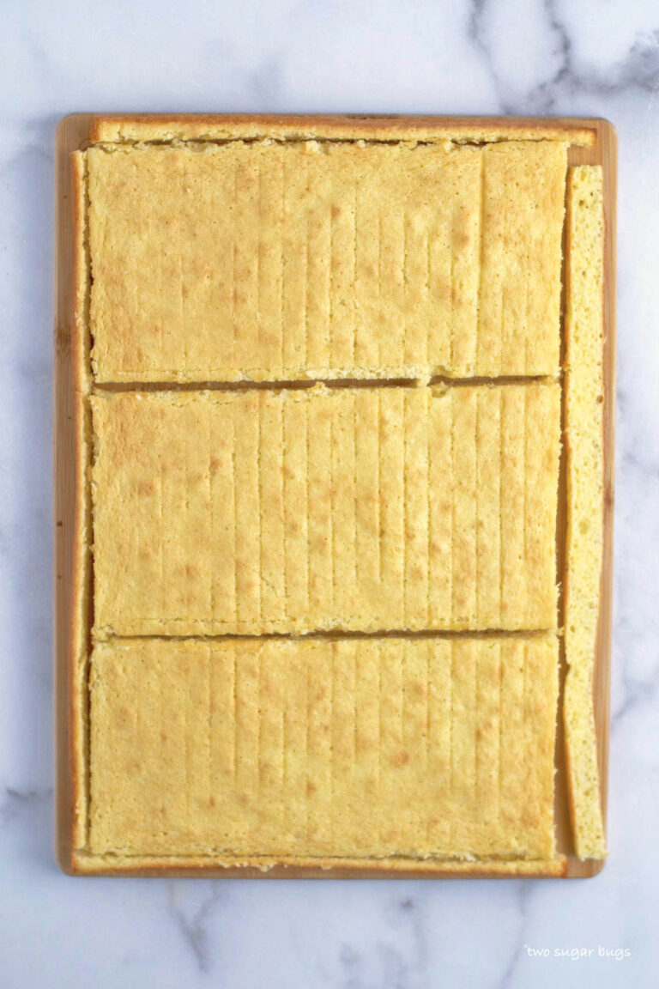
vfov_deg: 27.0
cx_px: 330
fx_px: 2059
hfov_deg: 18.2
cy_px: 494
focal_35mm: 75
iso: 100
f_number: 2.8
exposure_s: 1/10
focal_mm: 50
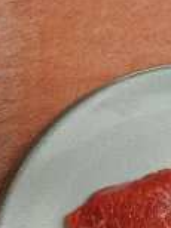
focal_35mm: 65
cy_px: 289
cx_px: 205
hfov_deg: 21.0
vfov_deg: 26.0
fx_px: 429
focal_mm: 5.23
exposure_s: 1/50
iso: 200
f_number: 1.8
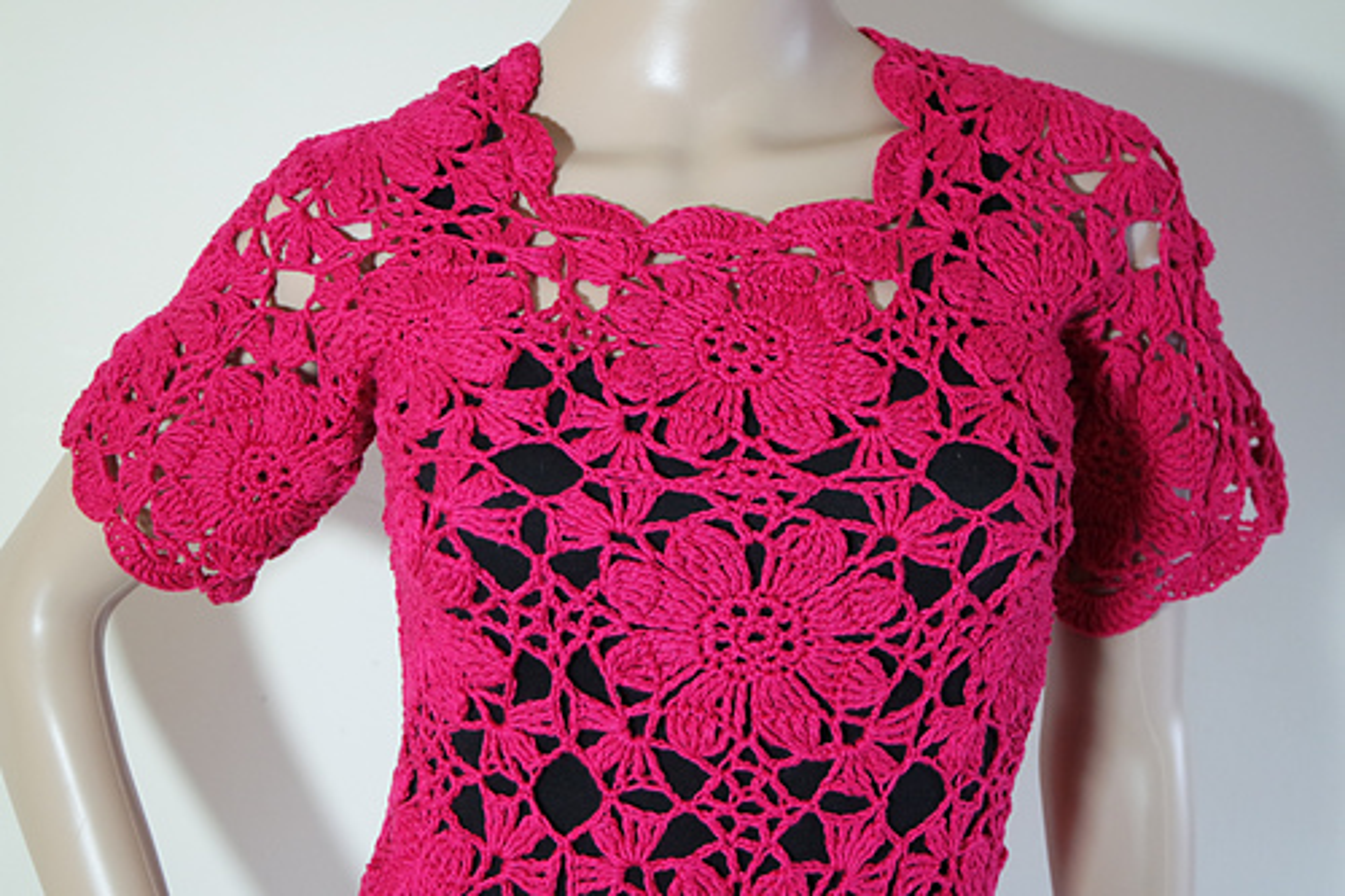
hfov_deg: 42.8
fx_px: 1718
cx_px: 672
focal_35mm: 46
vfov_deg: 29.2
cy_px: 448
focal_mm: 30
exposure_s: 1/50
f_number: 4.5
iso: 800
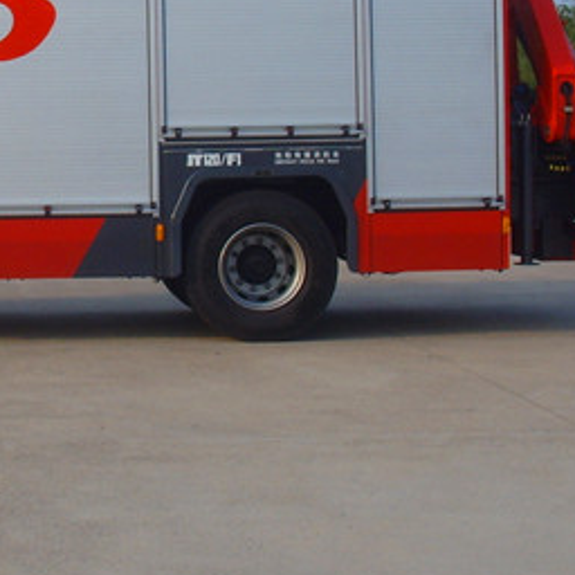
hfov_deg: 16.8
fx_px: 1898
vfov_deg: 17.1
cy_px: 106
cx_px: -9
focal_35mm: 101
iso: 50
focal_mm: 6.6
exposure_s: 1/180
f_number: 6.3
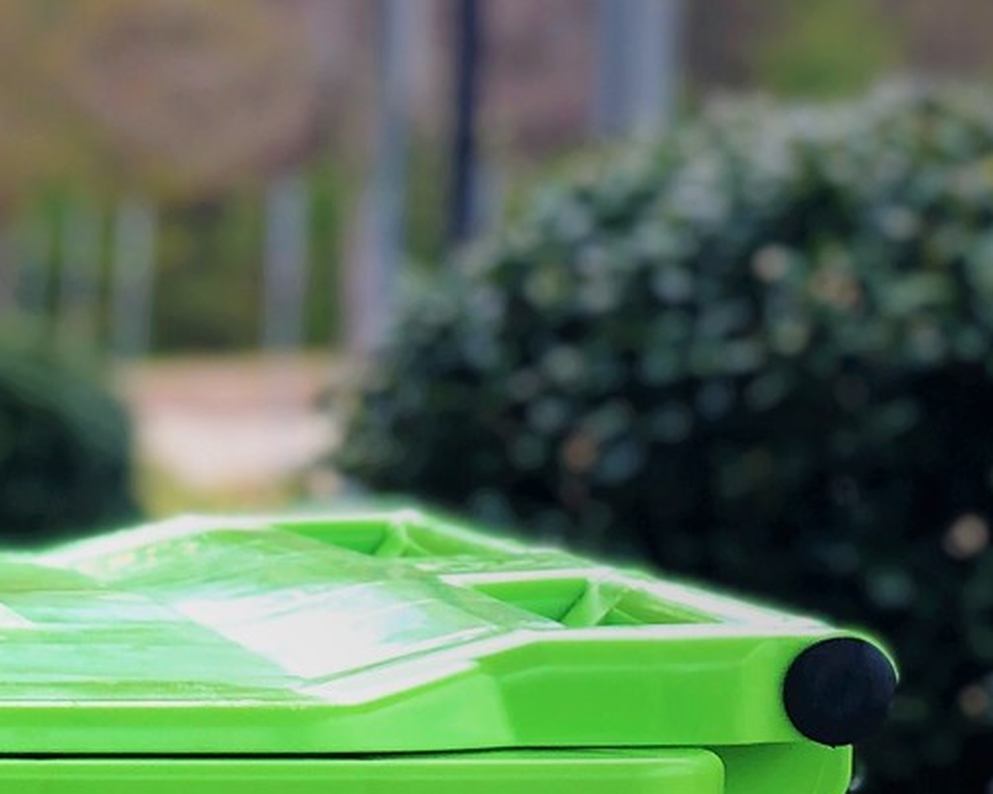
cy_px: 1165
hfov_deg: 9.2
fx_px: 5934
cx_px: -632
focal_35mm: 202
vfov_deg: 7.5
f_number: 2.4
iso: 16
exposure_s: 1/125
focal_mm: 6
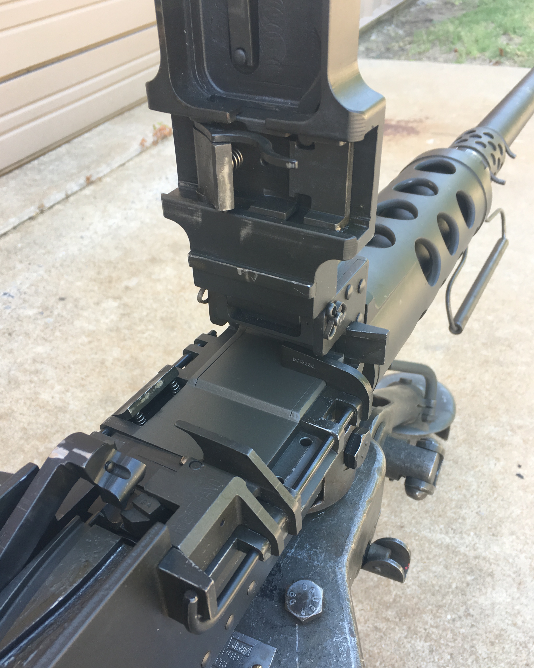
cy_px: 360
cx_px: 266
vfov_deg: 57.1
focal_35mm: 31
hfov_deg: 47.1
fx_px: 612
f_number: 2.2
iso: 25
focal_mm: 4.15
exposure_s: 1/60
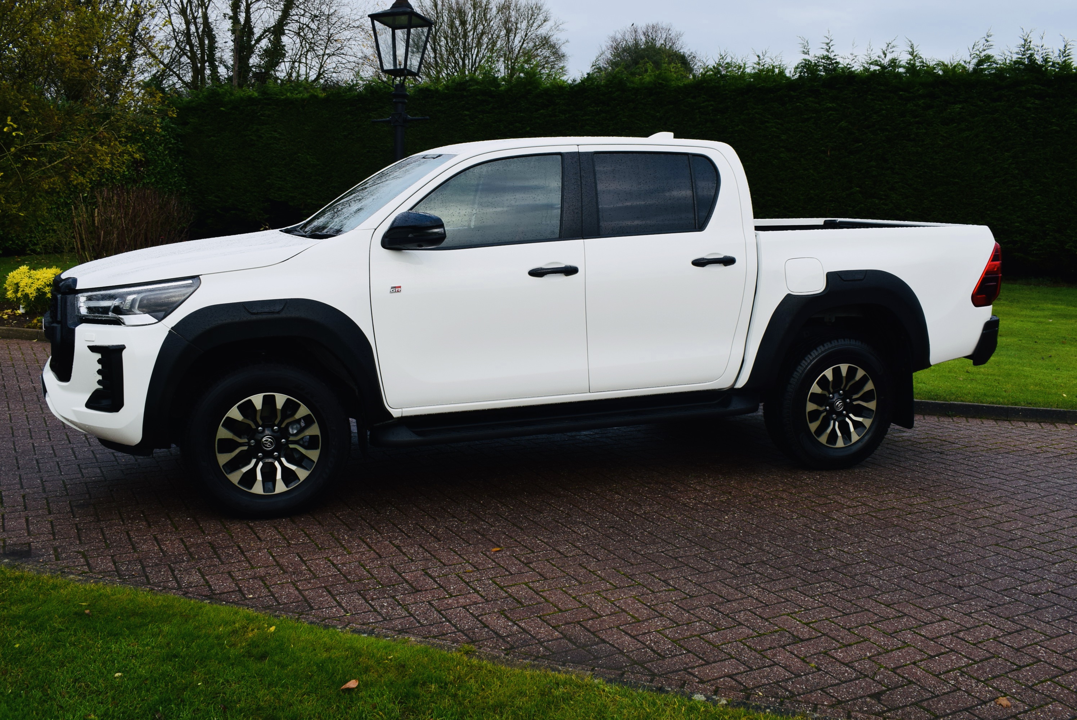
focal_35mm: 36
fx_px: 1078
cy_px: 360
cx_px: 538
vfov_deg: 36.9
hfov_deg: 53.1
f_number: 9
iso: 400
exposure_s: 1/160
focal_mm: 24
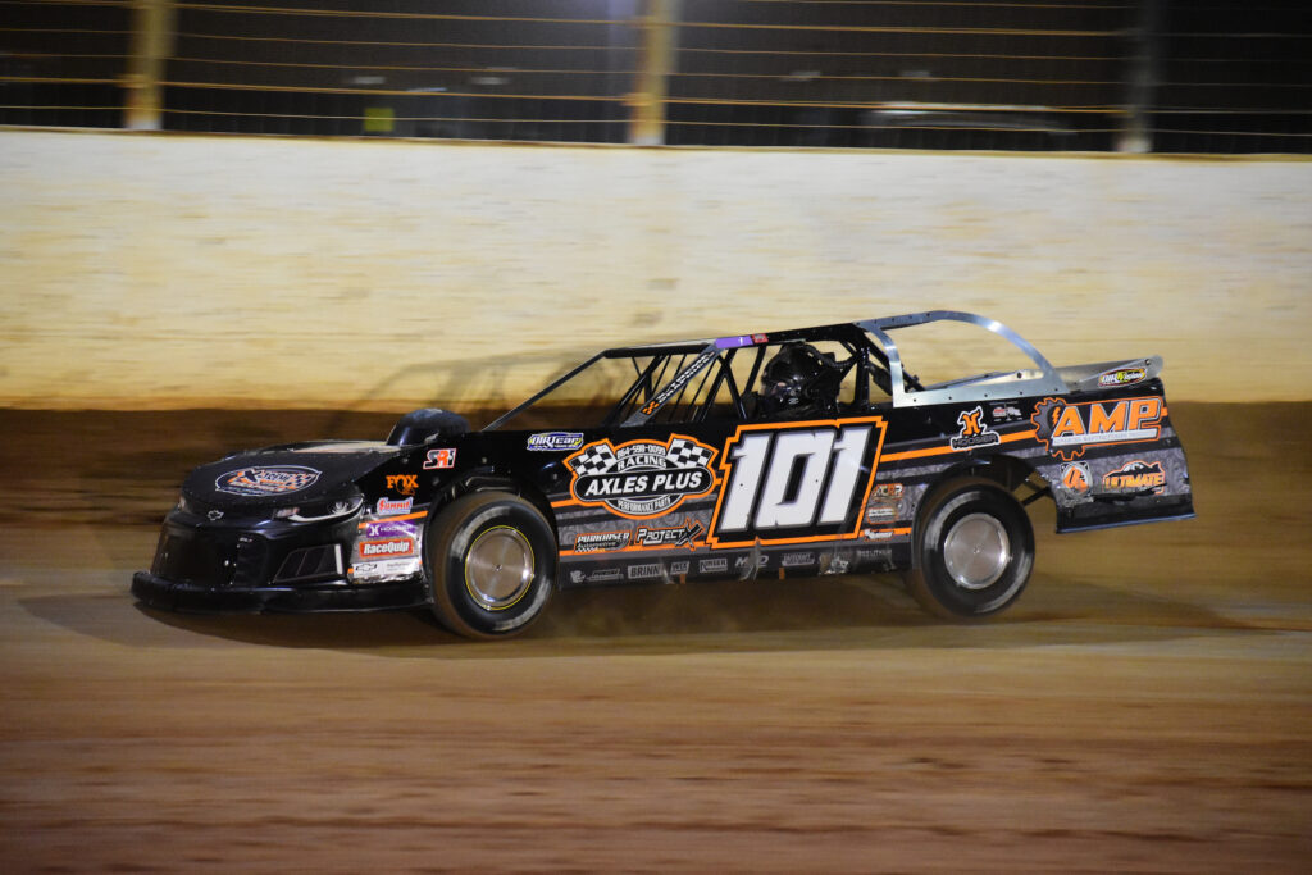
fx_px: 7654
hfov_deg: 9.8
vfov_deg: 6.5
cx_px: 656
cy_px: 438
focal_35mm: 210
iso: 5000
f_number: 6.3
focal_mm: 140
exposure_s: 1/250
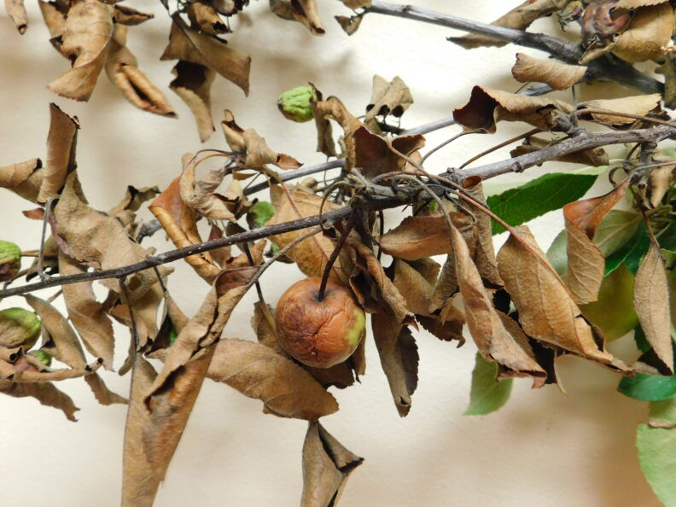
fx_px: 586
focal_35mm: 30
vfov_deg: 46.8
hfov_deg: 60.0
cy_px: 254
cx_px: 338
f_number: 3.2
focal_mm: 5.3
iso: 400
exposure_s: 1/13
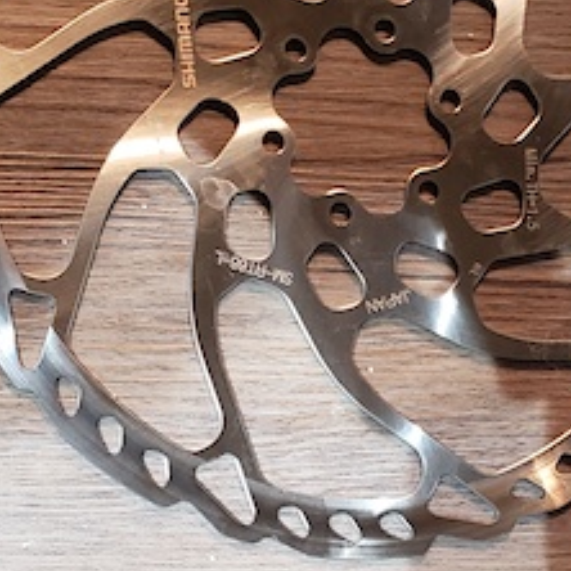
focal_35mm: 83
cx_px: 311
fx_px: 1549
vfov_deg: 20.2
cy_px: 581
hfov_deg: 20.9
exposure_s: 1/20
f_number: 1.5
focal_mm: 4.3
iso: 250
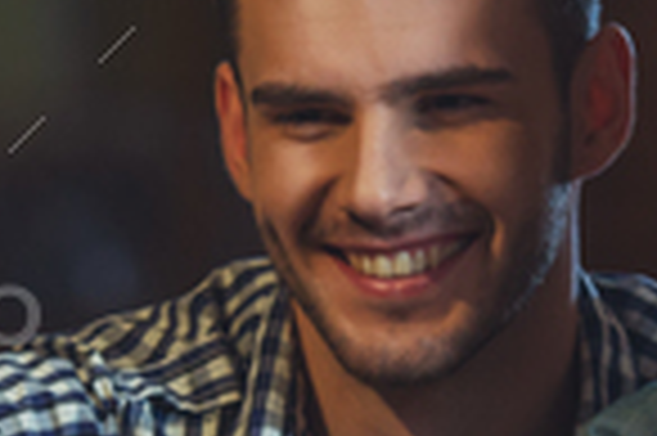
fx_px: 9224
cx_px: 500
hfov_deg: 4.1
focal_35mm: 506
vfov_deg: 2.7
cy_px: 526
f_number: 2.8
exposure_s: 1/200
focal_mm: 125
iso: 400
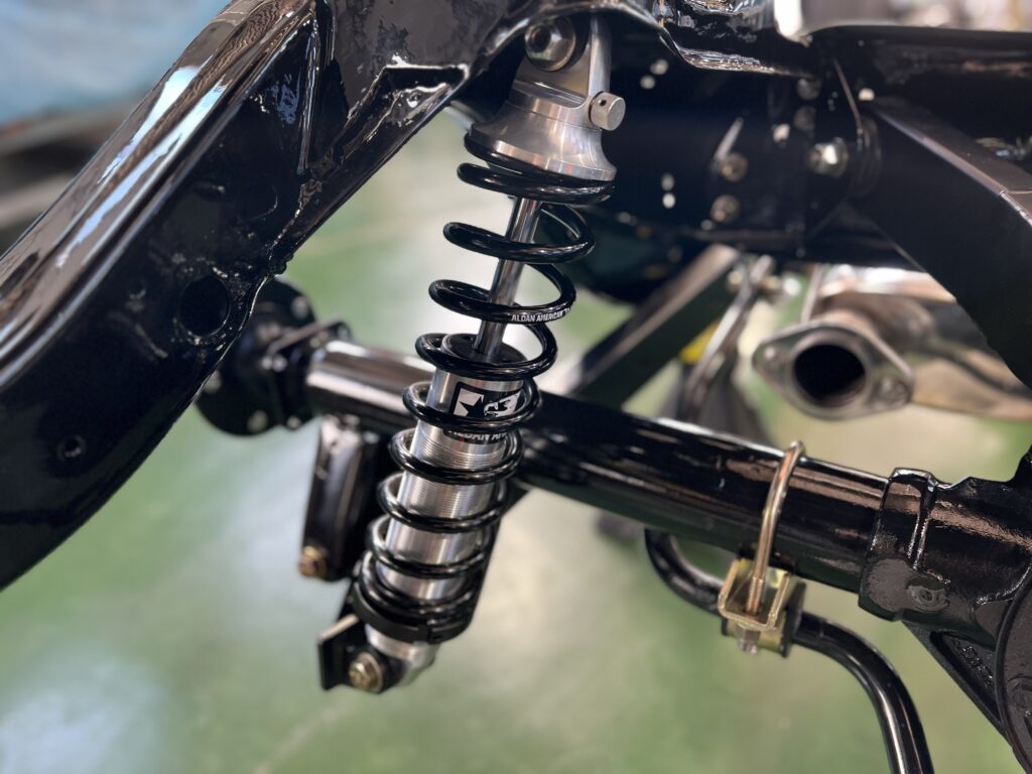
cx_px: 516
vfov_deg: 53.1
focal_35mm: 26
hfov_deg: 67.3
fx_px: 775
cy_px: 387
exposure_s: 1/67
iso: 125
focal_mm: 5.7
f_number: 1.5
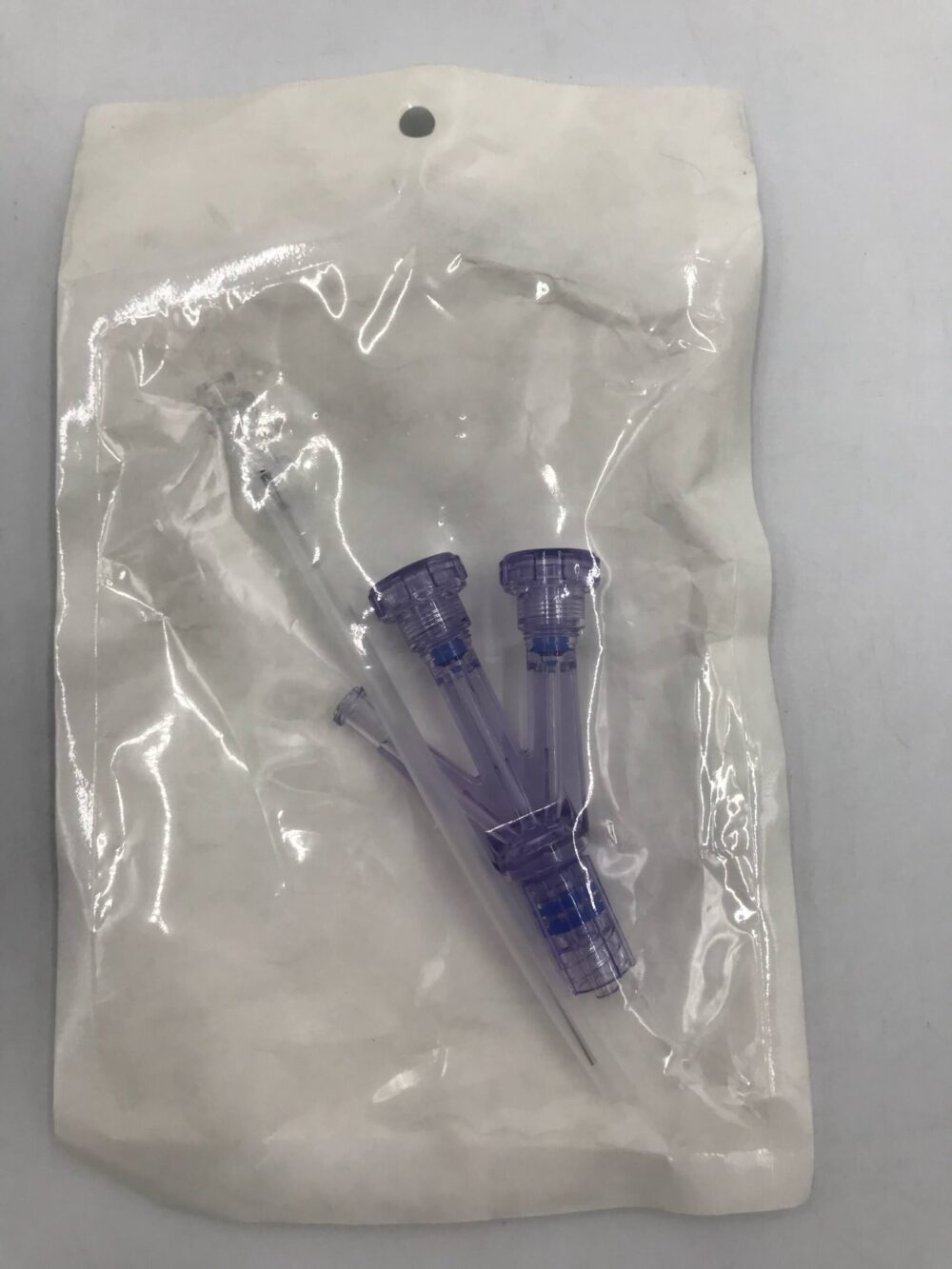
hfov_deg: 49.8
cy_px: 634
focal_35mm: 28
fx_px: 1027
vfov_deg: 63.4
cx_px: 476
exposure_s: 1/60
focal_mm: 3.99
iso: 32
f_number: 1.8
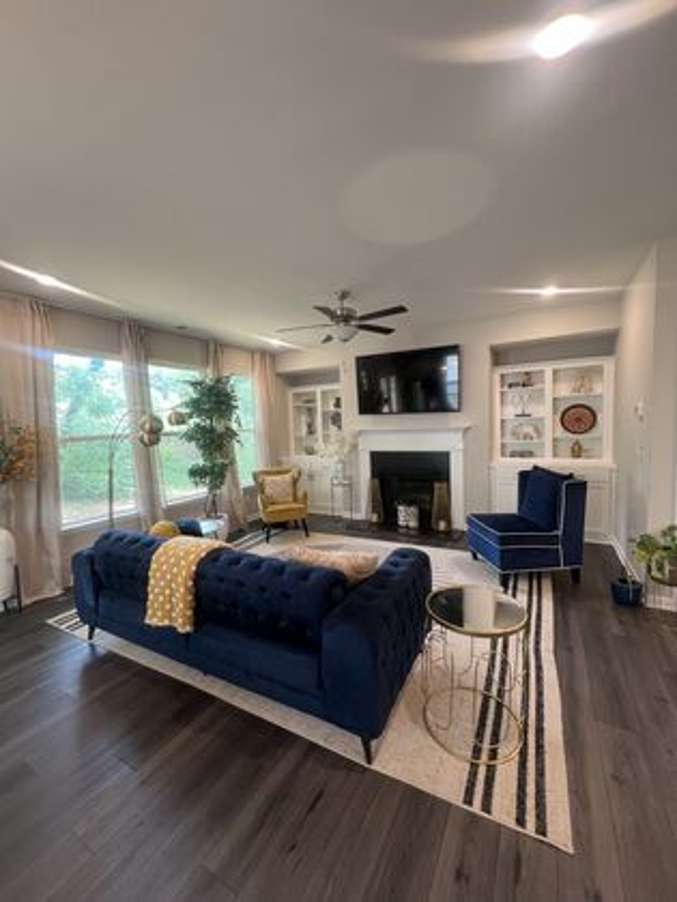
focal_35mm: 13
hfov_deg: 89.9
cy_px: 451
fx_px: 339
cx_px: 338
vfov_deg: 106.2
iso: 160
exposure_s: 1/60
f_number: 1.8
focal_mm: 1.57
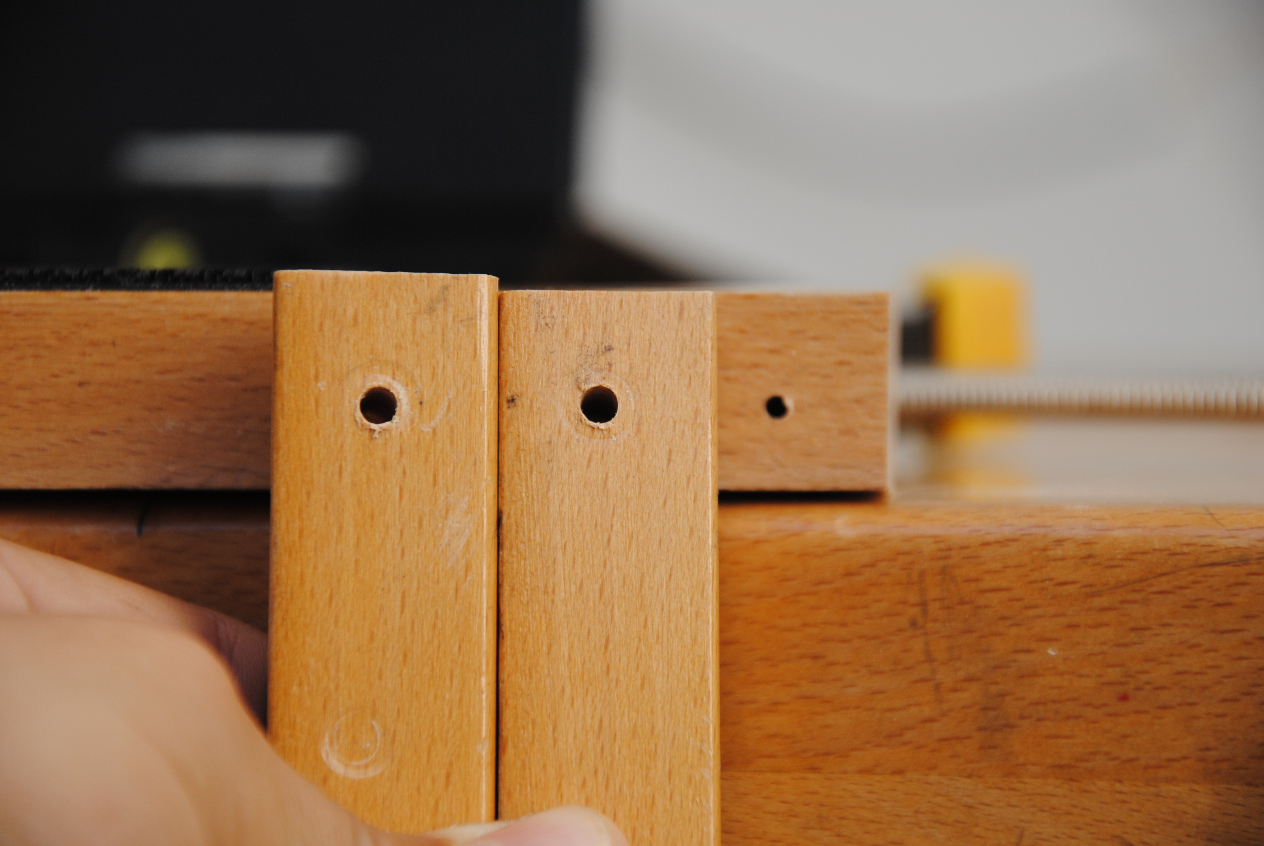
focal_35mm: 158
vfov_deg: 8.7
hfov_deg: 13.0
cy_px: 423
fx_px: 5537
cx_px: 632
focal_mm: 105
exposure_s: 1/200
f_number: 5.6
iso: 200
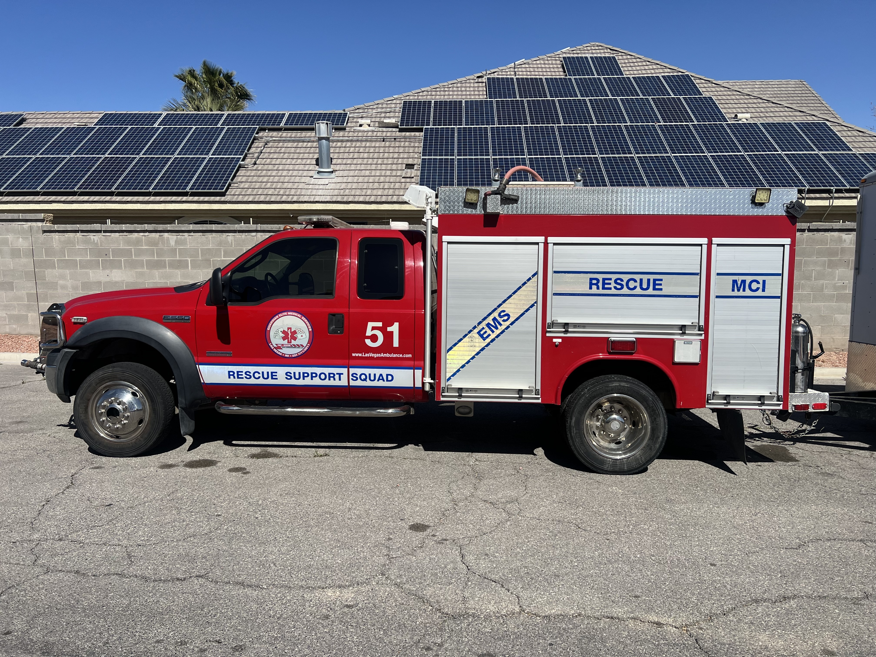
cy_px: 328
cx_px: 438
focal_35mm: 26
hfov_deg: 67.3
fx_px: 658
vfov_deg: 53.1
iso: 50
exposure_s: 1/7463
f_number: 1.5
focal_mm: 5.7
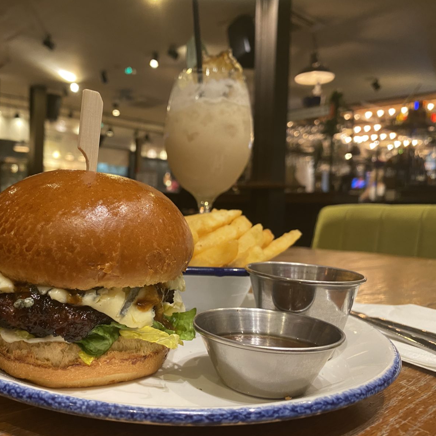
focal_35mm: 31
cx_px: 150
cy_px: 217
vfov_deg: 52.5
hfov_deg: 51.7
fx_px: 442
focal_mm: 4.25
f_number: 1.8
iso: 250
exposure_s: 1/50
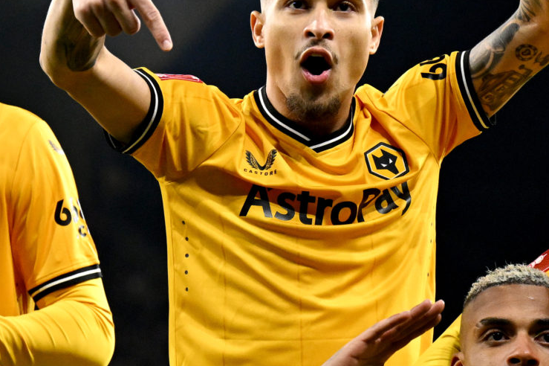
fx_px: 4634
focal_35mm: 304
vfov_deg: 4.5
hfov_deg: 6.8
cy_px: 247
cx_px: 255
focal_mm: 78
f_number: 2.8
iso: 2500
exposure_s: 1/1614
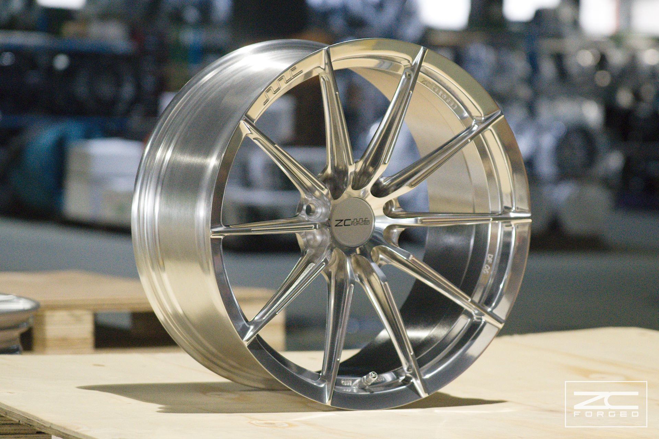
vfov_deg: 13.0
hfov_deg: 19.5
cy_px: 220
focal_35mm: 105
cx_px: 330
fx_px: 1922
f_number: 4
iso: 6400
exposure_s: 1/160
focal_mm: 105
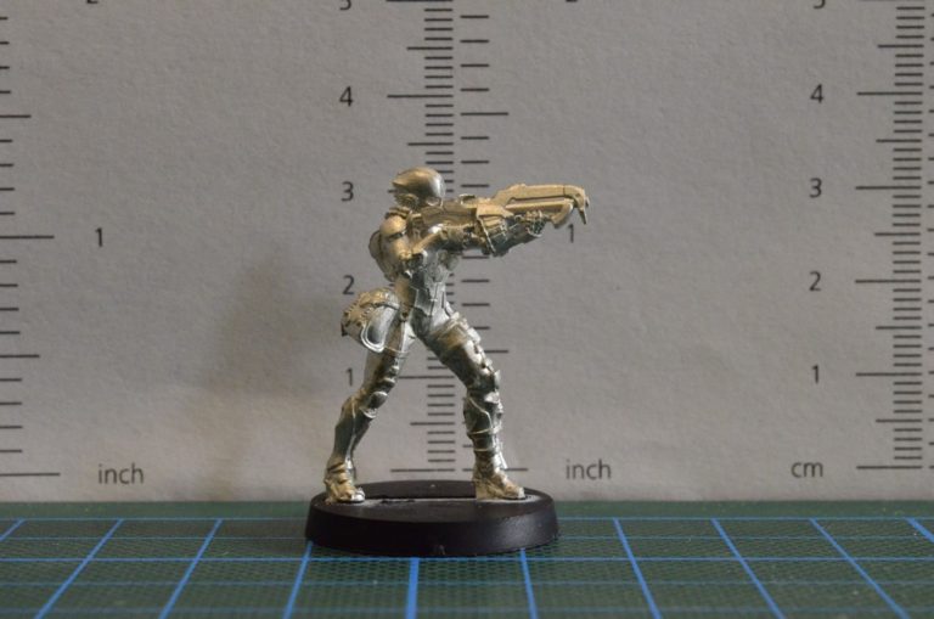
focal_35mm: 82
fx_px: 2136
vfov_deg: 16.5
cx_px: 467
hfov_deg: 24.7
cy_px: 310
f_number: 14
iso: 5000
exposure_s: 1/20
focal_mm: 55
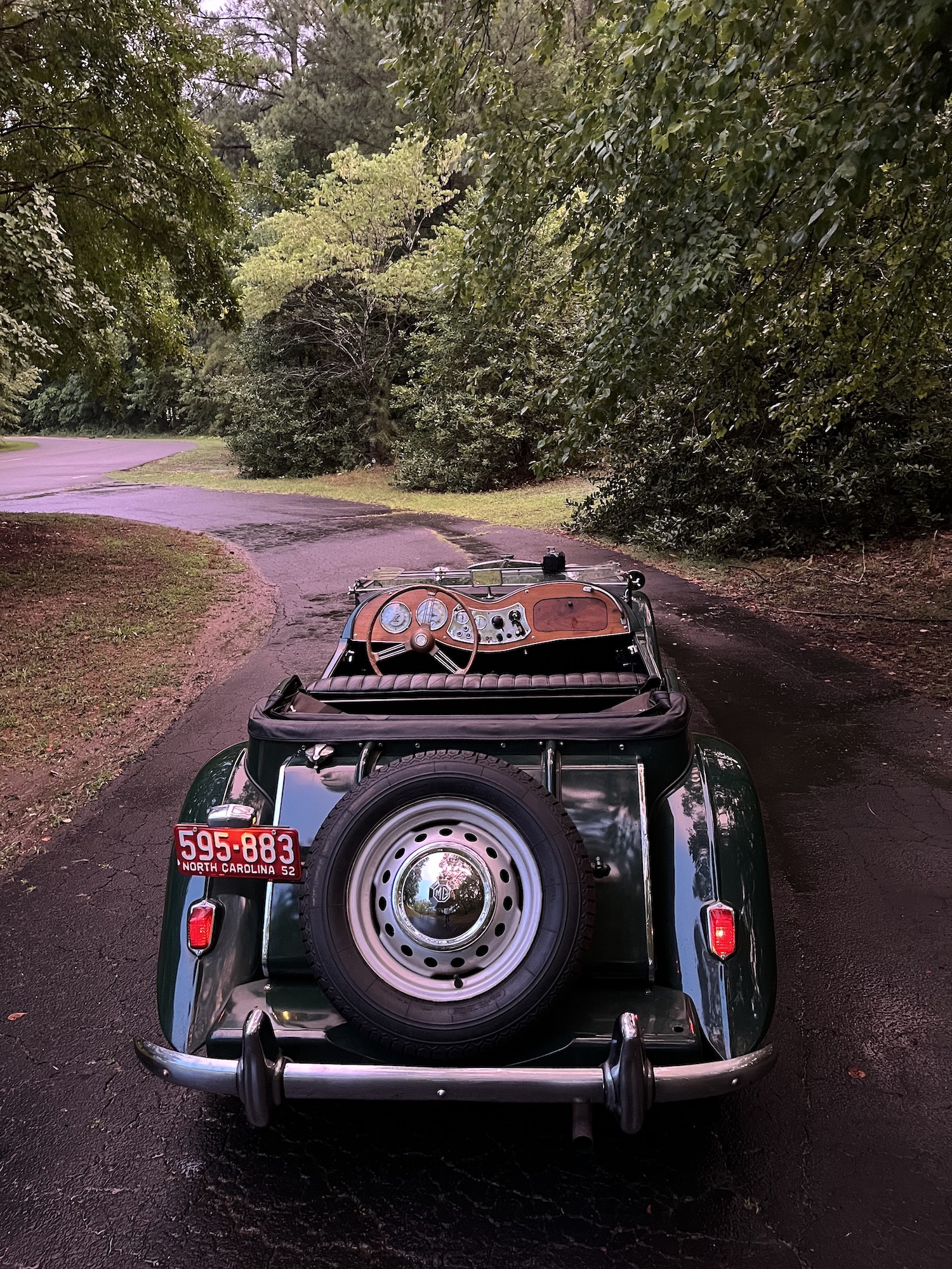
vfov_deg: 67.3
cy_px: 634
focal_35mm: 26
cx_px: 476
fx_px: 953
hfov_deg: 53.1
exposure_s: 1/30
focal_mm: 5.1
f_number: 1.6
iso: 1000
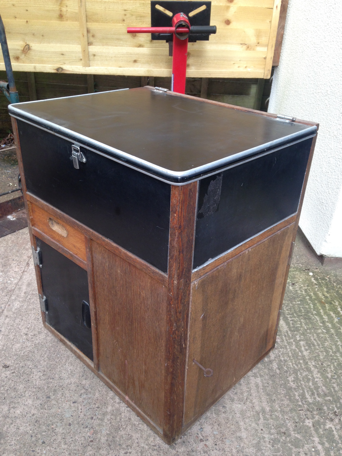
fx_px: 435
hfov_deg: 42.9
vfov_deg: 55.4
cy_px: 228
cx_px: 171
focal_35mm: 33
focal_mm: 4.12
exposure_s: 1/60
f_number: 2.4
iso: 64
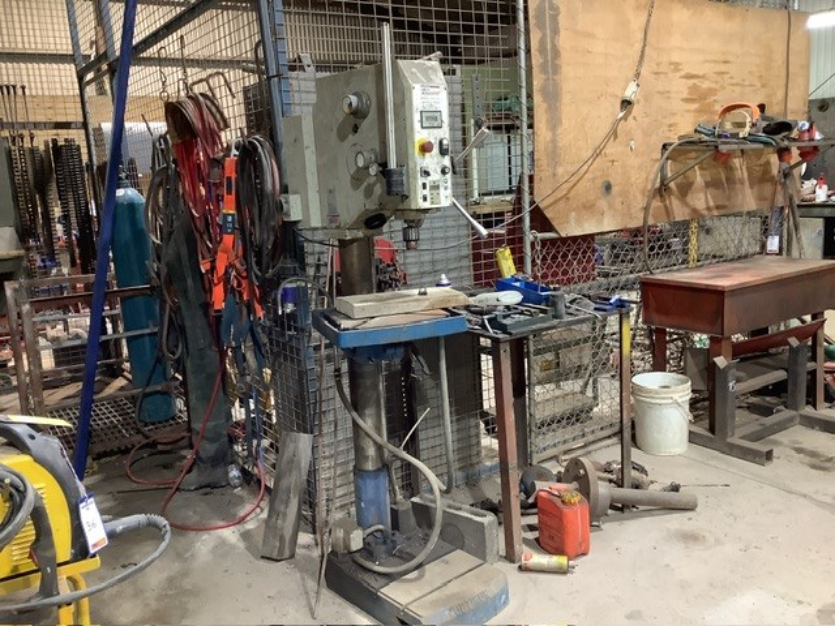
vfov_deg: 45.4
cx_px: 418
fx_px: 748
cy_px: 313
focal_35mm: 31
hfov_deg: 58.4
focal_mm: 3.3
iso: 250
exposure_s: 1/50
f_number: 2.4
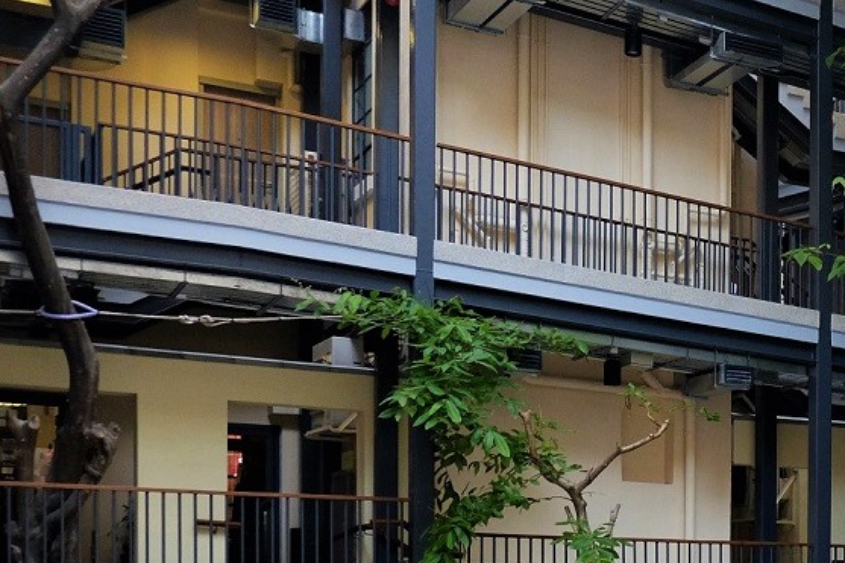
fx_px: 1455
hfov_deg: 29.0
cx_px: 956
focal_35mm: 62
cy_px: 623
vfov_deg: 20.8
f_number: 2.8
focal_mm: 18
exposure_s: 1/125
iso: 1000
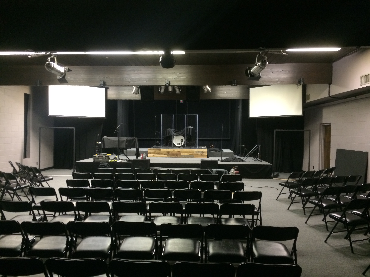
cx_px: 185
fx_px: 310
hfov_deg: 61.7
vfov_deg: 48.2
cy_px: 138
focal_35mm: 29
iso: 320
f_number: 2.2
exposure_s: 1/15
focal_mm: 4.15
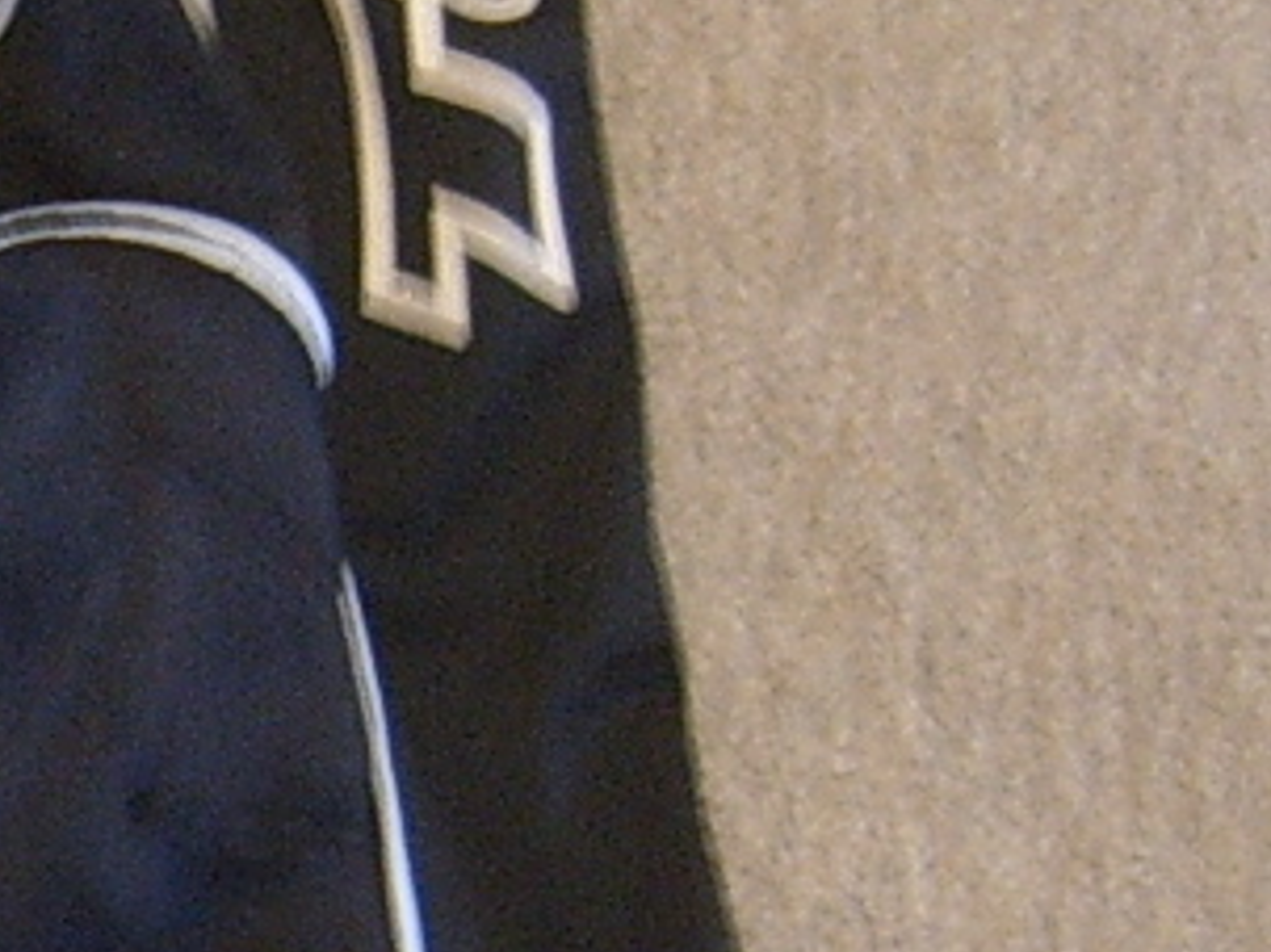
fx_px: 6790
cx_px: -776
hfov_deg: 10.3
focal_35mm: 185
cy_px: 927
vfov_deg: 8.0
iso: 100
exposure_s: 1/6
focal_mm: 5.8
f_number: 2.8
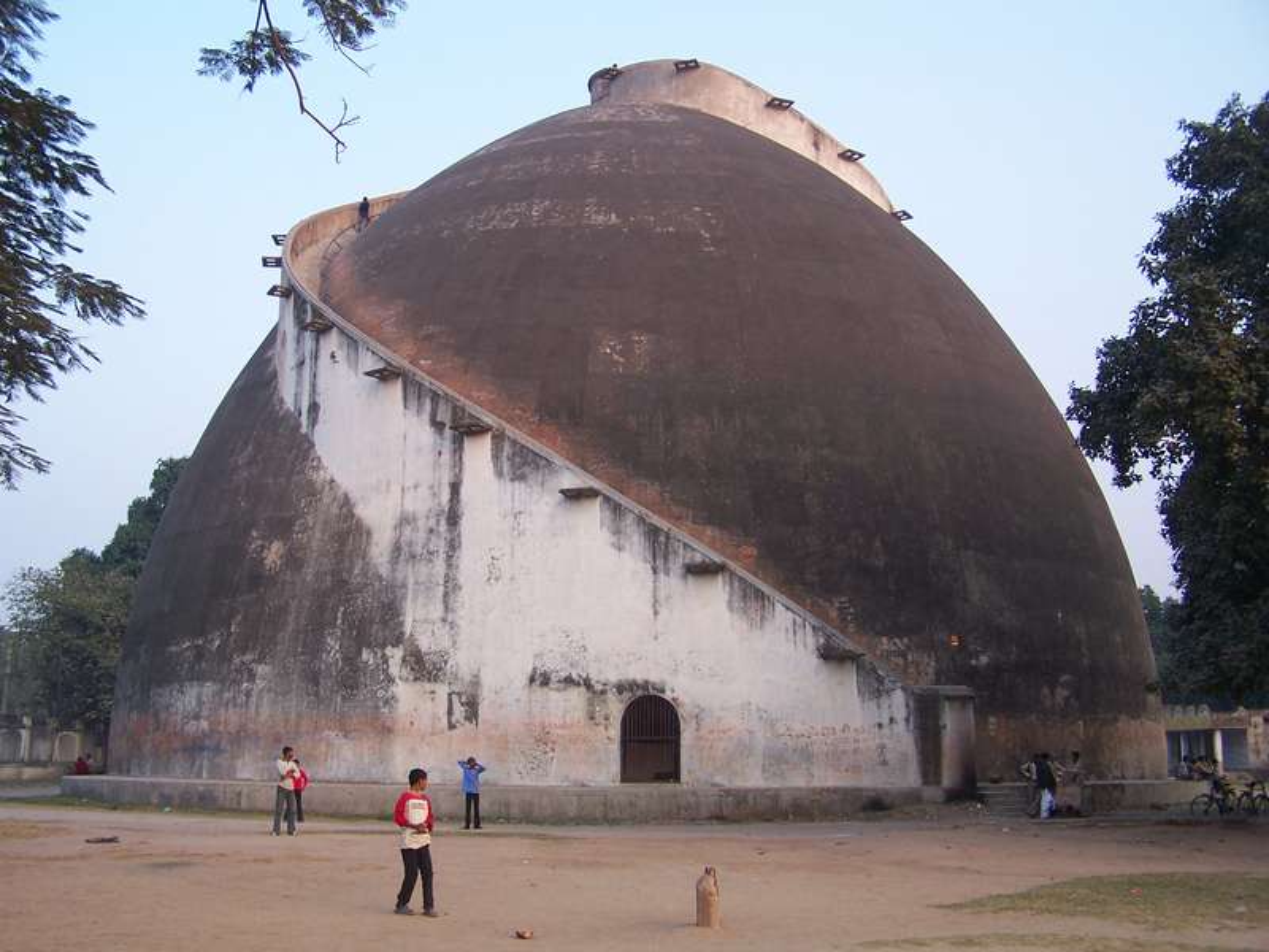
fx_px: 1393
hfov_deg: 49.0
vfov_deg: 37.7
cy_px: 476
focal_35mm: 38
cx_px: 634
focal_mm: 6.3
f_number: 2.8
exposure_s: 1/200
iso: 80
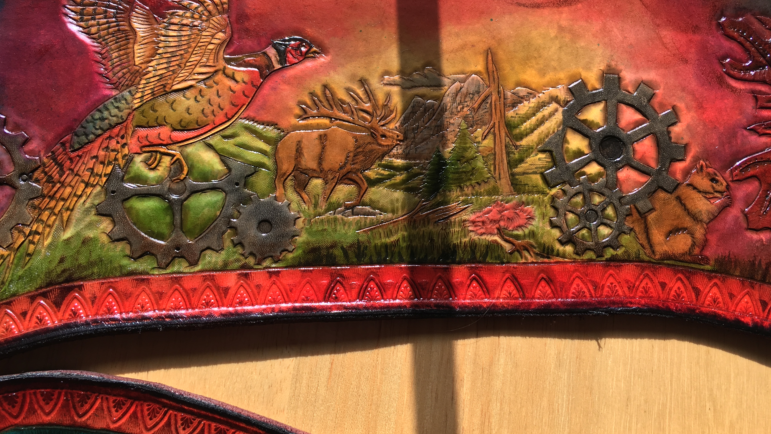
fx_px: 695
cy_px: 162
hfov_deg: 58.0
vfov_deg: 34.5
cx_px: 392
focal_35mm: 34
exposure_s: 1/605
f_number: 2.2
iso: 25
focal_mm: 4.15
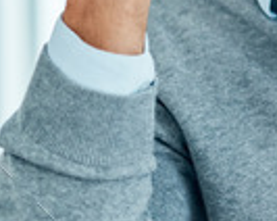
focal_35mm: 209
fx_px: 1711
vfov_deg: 7.2
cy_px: -150
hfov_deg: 8.8
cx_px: 514
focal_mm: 50
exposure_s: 1/250
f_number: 2
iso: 250
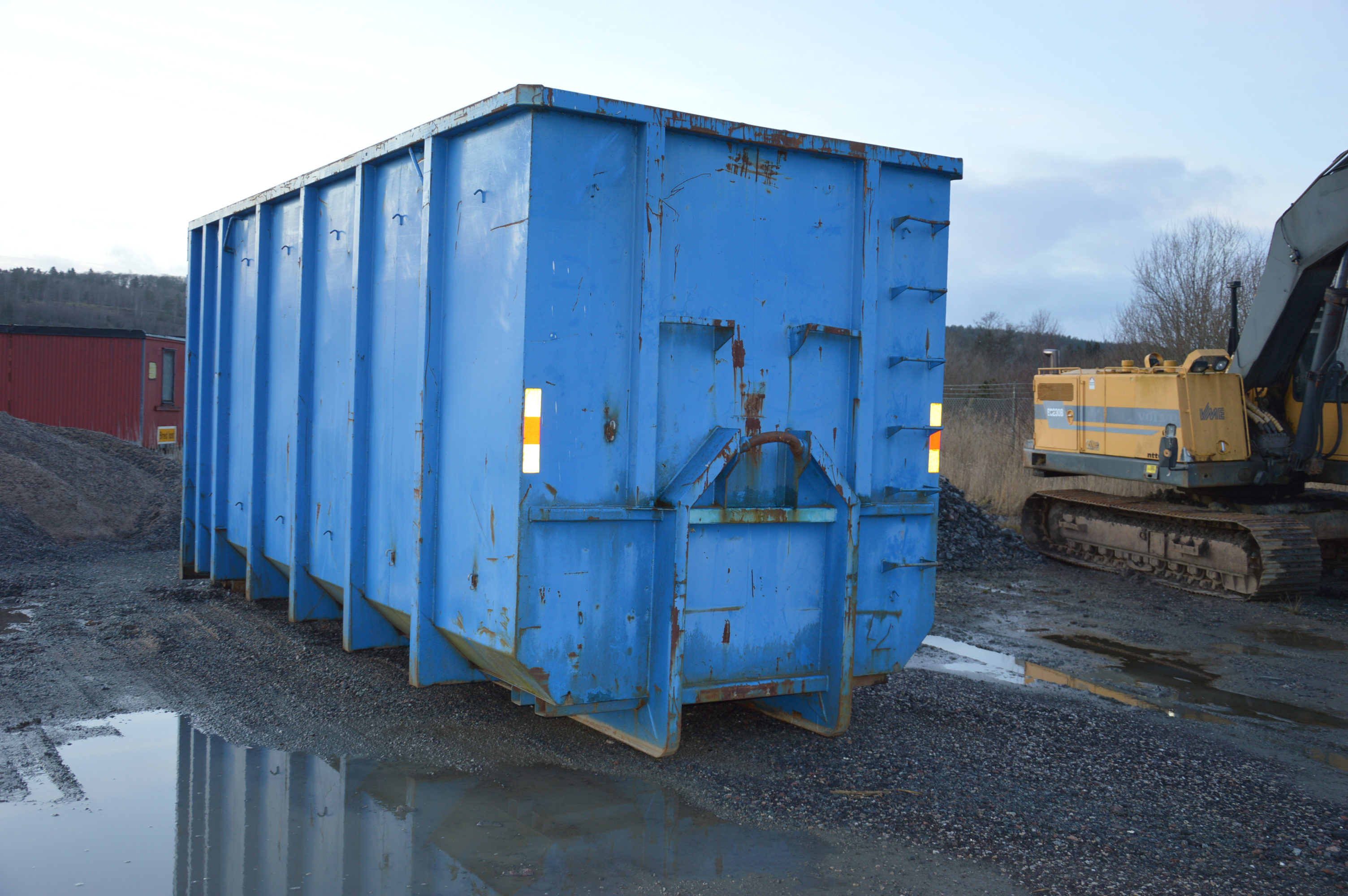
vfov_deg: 36.8
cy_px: 448
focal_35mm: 36
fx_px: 1347
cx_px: 674
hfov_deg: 53.2
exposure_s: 1/30
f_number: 3.8
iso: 160
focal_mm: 24
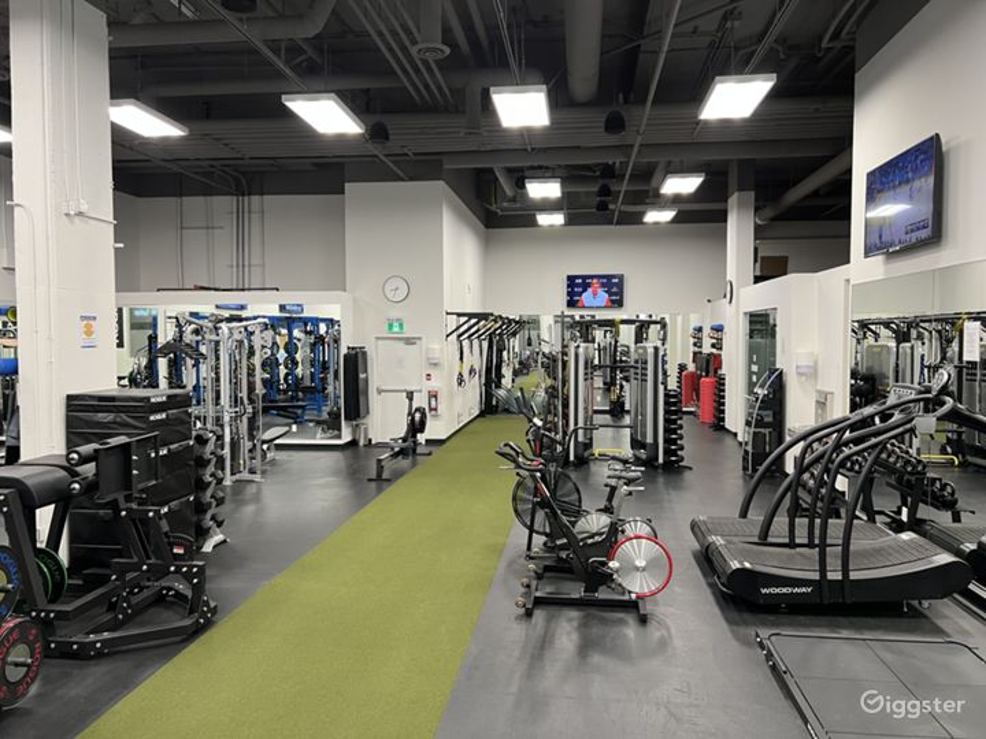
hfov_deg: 67.3
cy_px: 370
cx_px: 493
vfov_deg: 53.1
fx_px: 741
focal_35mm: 26
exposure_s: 1/60
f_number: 1.5
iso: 125
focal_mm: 5.7
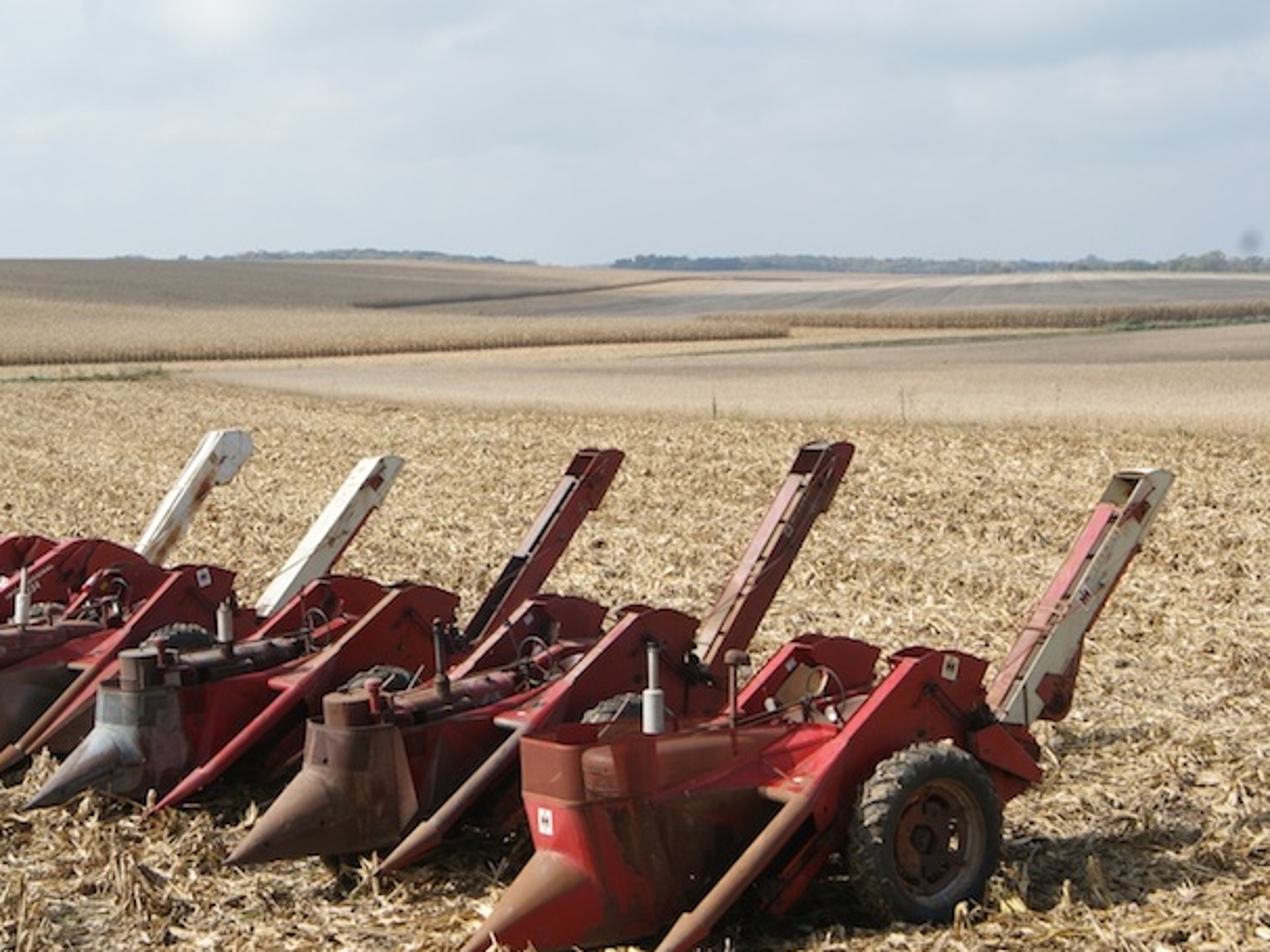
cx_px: 464
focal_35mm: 57
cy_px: 502
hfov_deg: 33.6
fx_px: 2091
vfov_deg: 25.6
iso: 100
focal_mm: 30
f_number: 13
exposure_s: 1/80
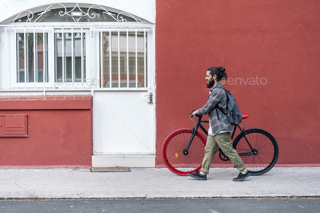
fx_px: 755
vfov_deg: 16.1
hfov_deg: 23.9
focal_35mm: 85
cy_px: 106
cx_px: 160
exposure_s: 1/400
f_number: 1.8
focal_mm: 85
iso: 200
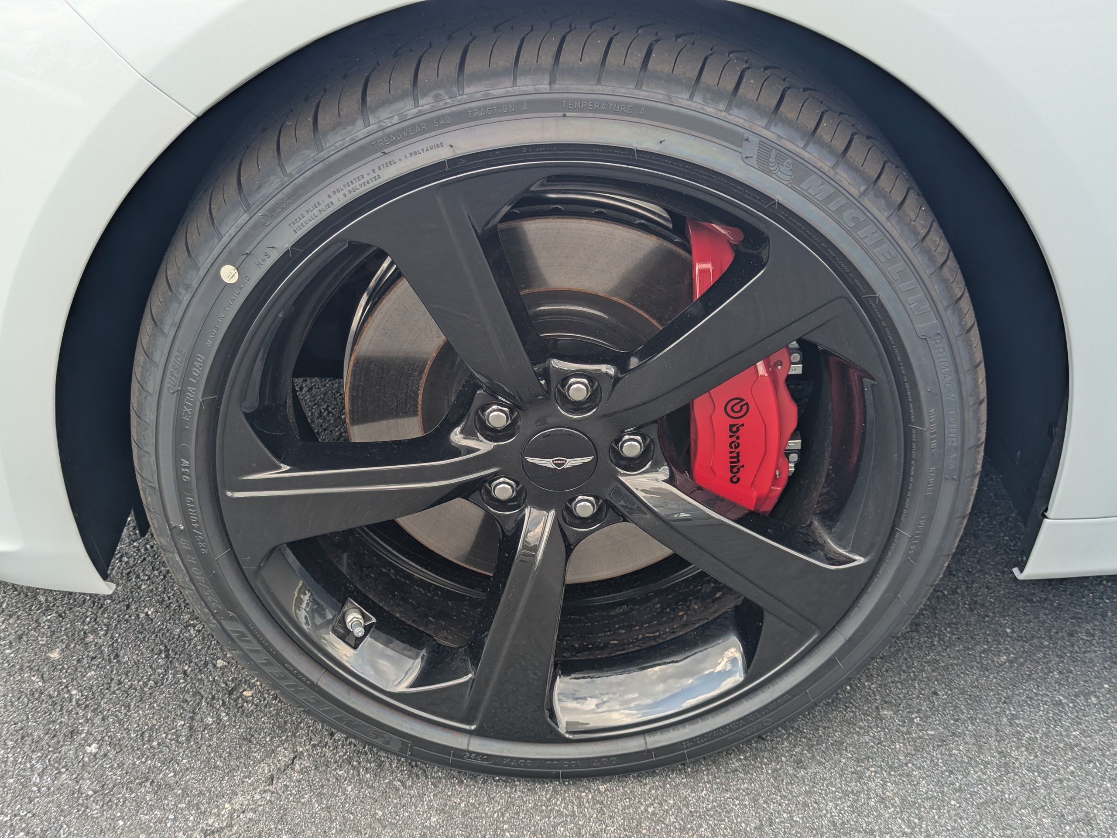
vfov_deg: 30.3
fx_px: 1549
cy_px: 419
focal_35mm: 48
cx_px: 558
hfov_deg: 39.7
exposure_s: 1/593
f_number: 1.85
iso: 43
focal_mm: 6.81
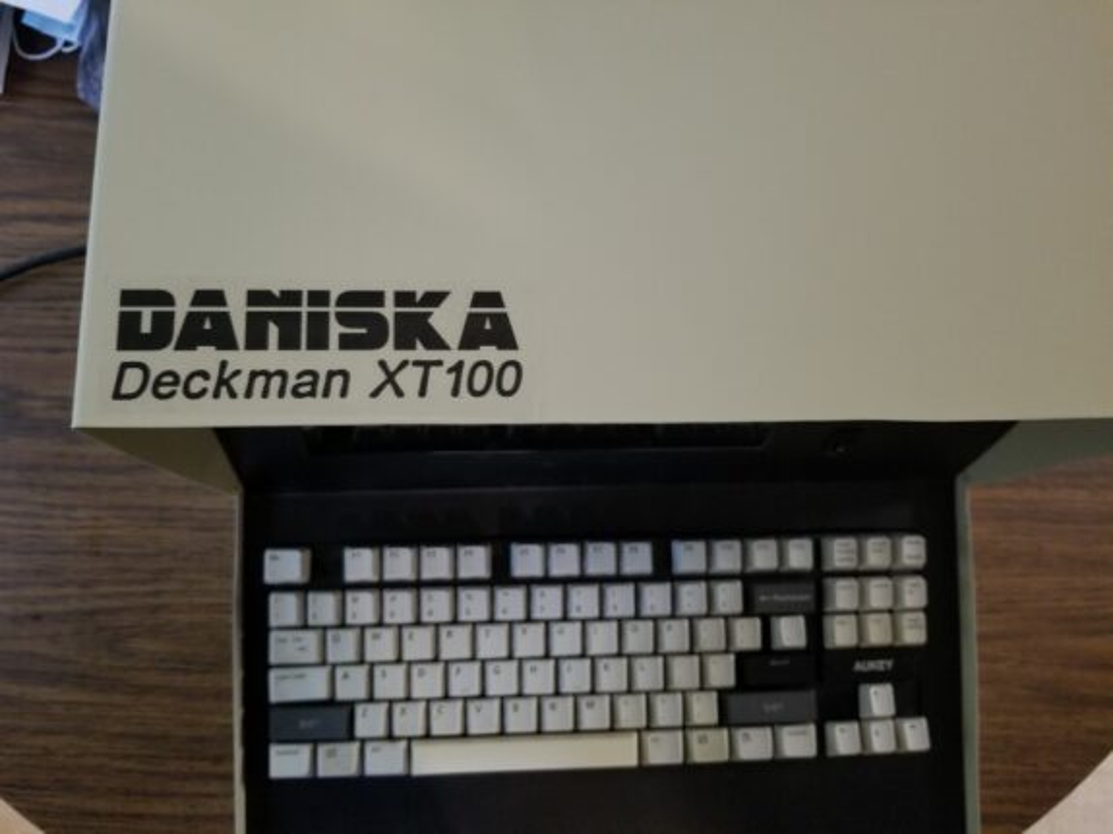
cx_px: 556
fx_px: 836
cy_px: 417
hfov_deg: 67.3
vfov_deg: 53.0
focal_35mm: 26
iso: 400
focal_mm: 4.25
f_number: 1.7
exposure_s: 1/10
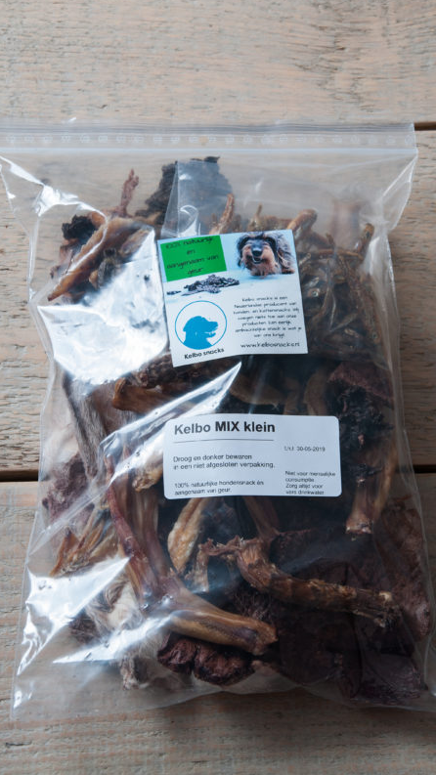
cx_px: 226
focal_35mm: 114
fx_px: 2343
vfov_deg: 18.8
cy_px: 385
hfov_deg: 10.6
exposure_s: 1/200
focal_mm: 72
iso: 200
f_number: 7.1
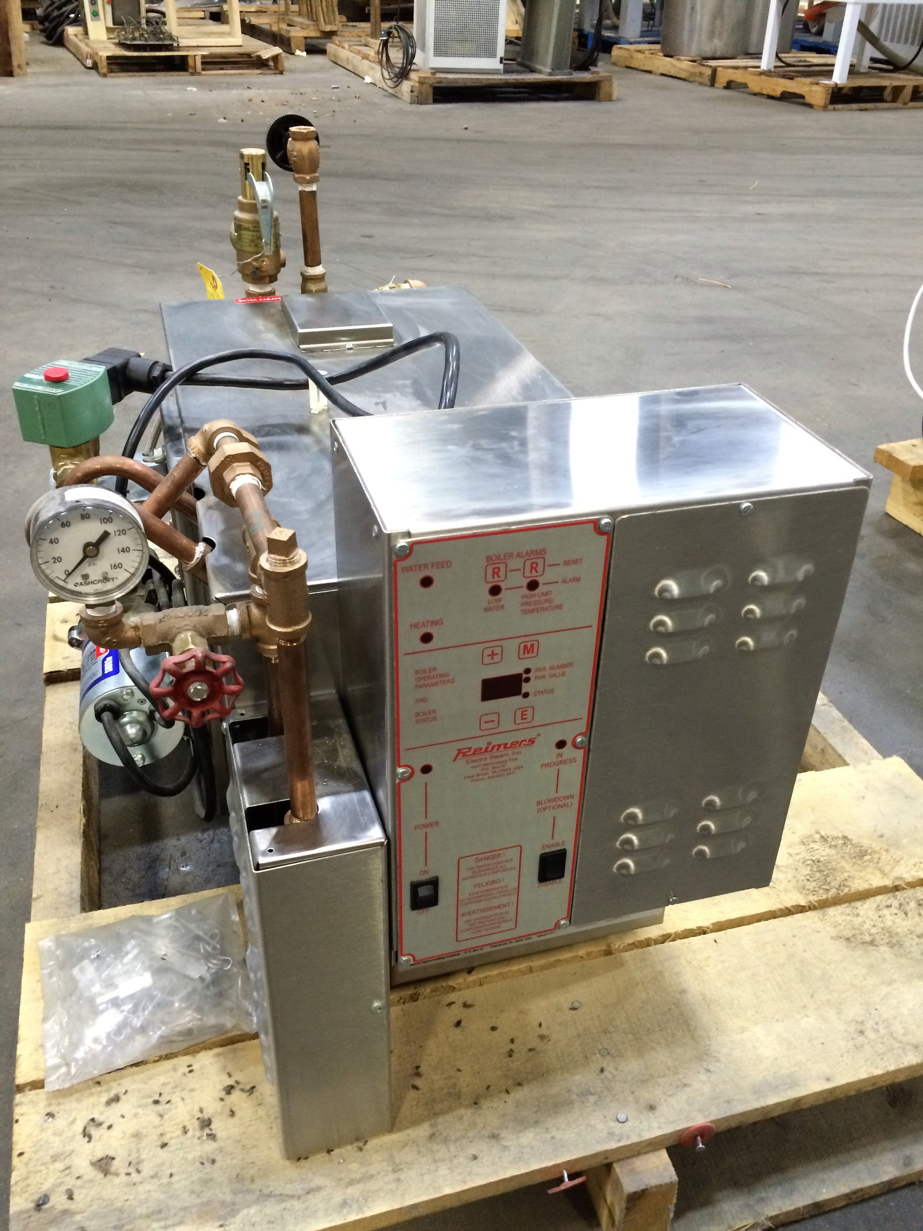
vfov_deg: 61.7
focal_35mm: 29
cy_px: 616
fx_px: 1031
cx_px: 462
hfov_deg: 48.2
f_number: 2.2
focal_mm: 4.15
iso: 320
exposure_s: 1/24
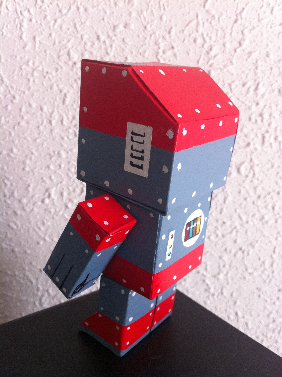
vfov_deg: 52.7
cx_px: 141
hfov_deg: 40.6
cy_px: 188
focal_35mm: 35
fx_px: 381
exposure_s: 1/15
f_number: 2.8
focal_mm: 3.85
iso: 80
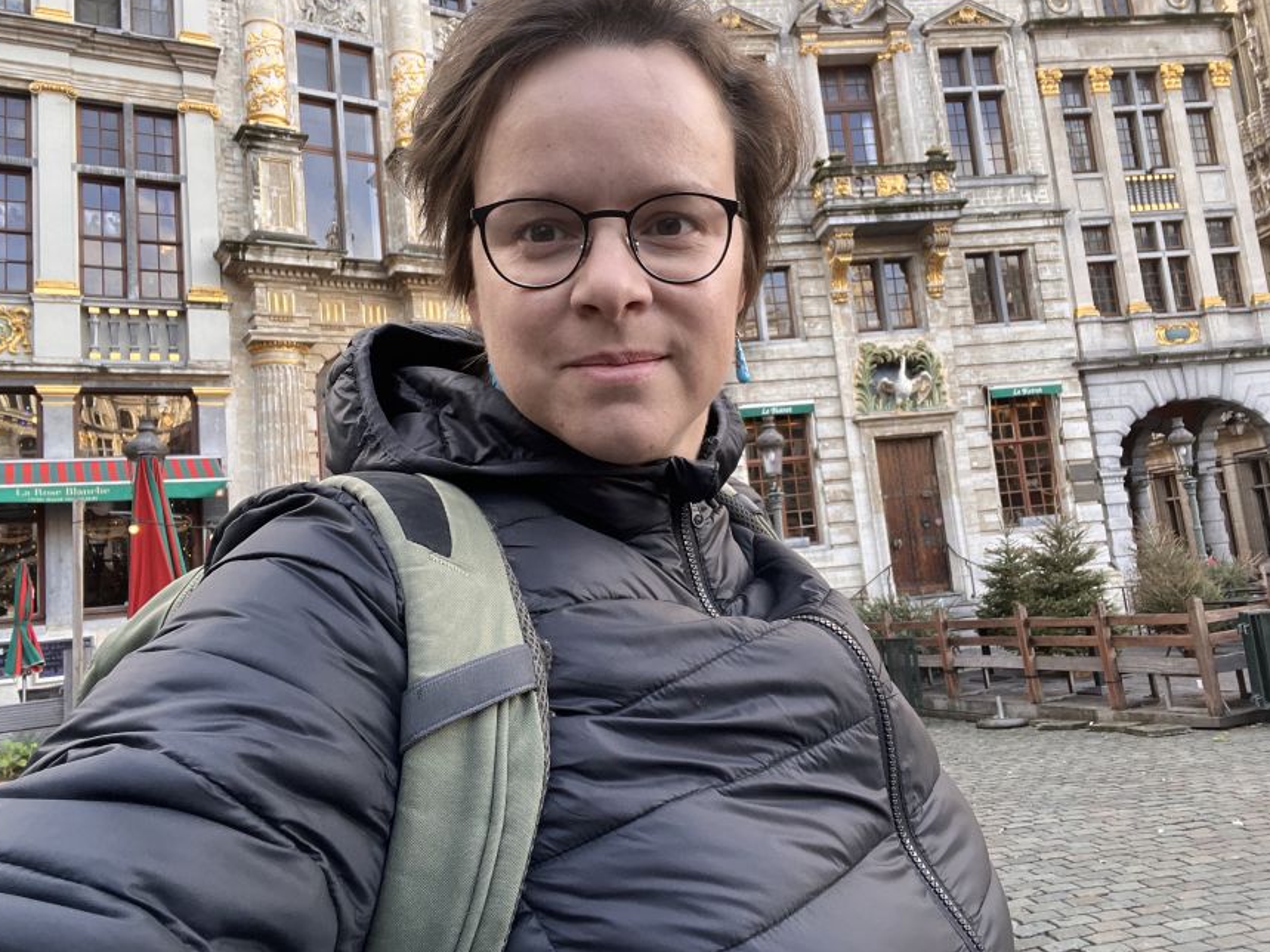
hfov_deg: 65.3
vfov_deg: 51.2
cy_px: 426
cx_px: 652
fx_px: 990
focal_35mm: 27
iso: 80
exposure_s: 1/121
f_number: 2.2
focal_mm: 2.71
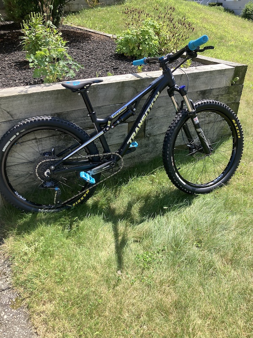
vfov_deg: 63.4
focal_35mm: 28
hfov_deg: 49.7
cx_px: 126
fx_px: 273
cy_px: 169
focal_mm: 3.99
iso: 20
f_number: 1.8
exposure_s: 1/623
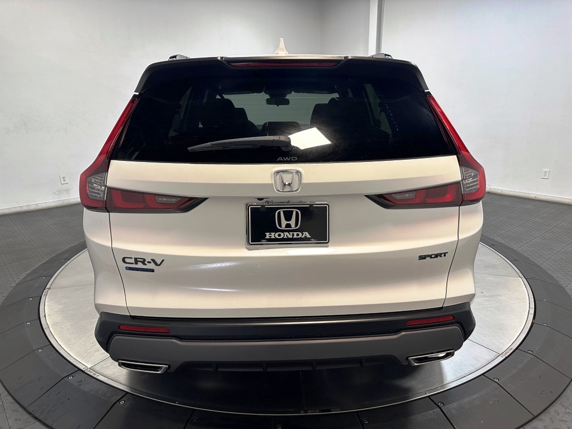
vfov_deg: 56.8
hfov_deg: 71.6
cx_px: 286
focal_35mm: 24
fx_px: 397
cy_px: 214
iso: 200
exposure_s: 1/60
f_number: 1.78
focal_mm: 6.86
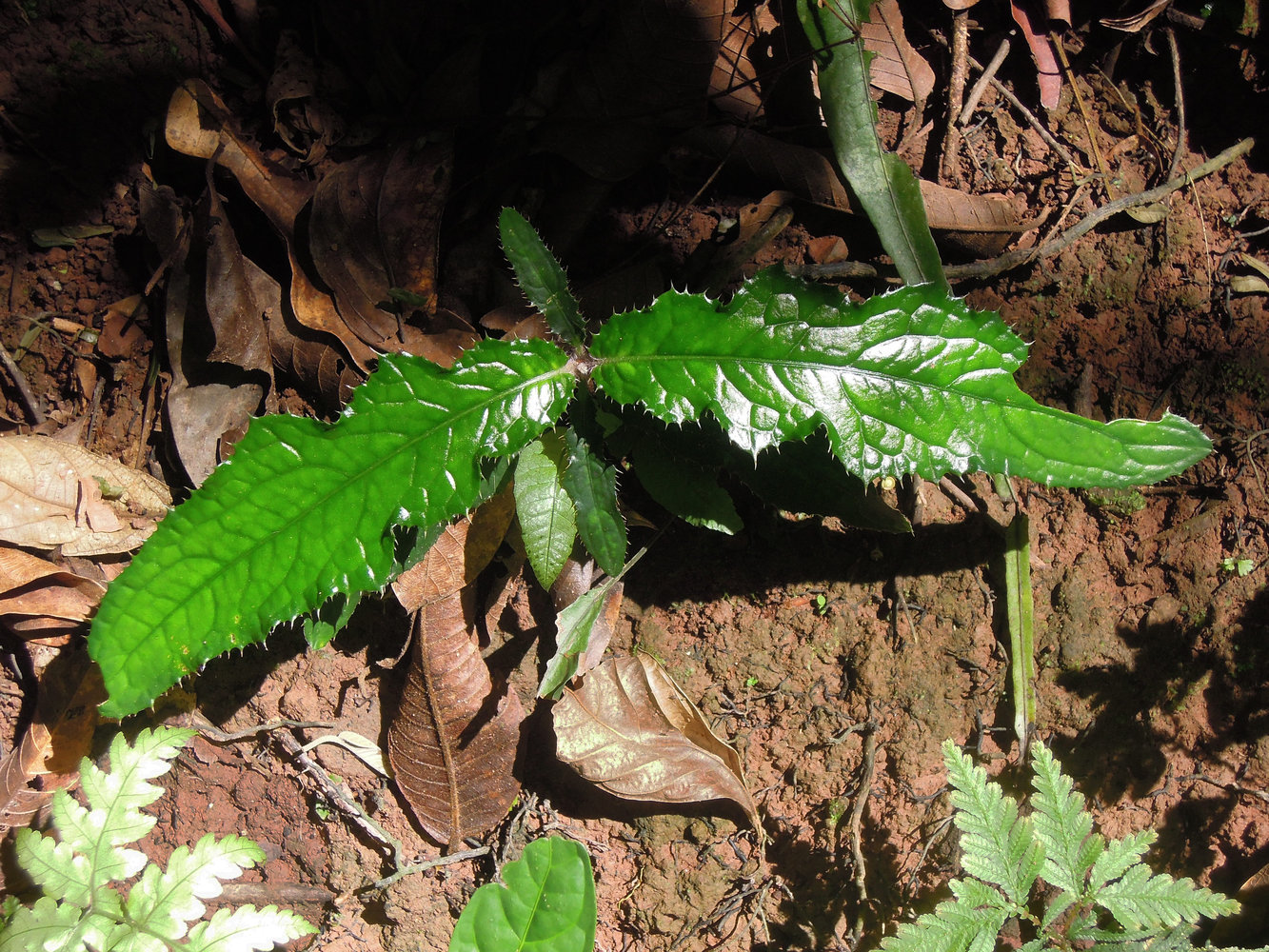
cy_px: 476
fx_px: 2016
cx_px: 634
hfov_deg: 34.9
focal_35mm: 55
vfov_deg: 26.6
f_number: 4
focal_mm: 9.9
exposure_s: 1/250
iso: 160
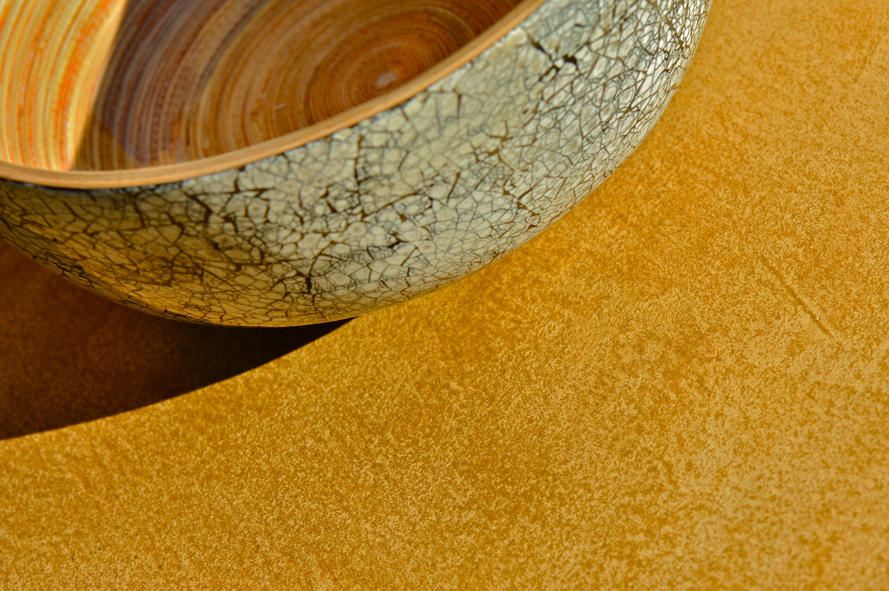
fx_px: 3884
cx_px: 444
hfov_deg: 13.1
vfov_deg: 8.7
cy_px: 296
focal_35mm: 158
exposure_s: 1/320
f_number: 9
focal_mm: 105
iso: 200
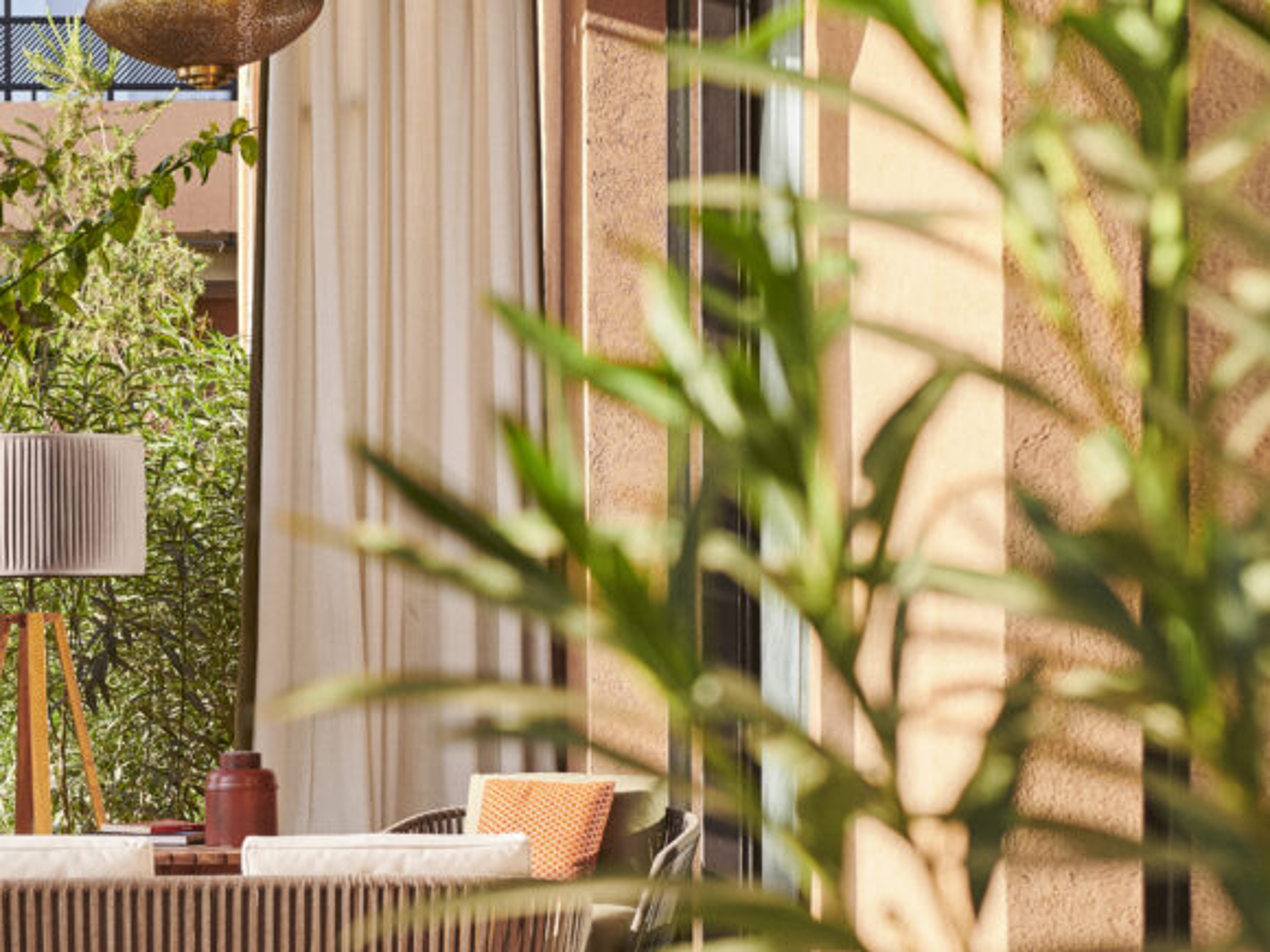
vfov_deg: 13.9
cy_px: 631
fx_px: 3889
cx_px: 210
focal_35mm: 106
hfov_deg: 18.3
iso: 100
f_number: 5.6
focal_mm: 50
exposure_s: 1/125
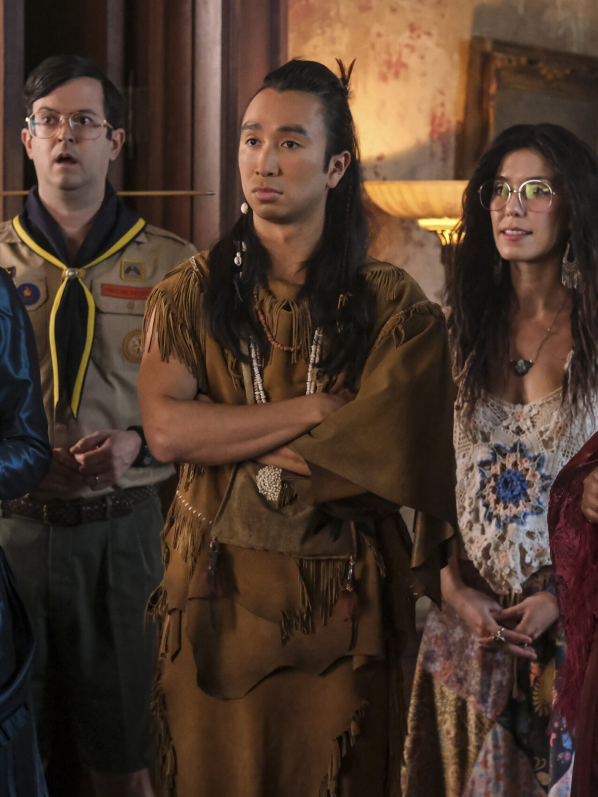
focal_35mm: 122
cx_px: 301
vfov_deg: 16.2
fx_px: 2810
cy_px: 397
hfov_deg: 12.1
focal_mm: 56
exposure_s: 1/125
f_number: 2.5
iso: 6400
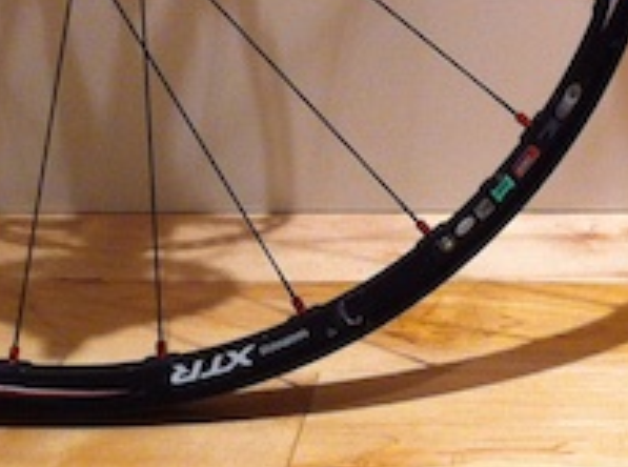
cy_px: -199
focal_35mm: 141
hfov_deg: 13.7
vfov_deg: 10.2
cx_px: 745
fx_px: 2550
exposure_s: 1/15
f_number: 2.8
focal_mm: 3.85
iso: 100
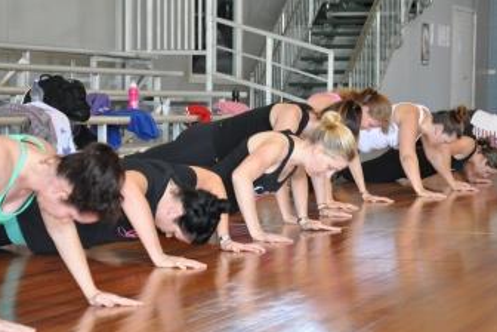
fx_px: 1712
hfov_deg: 16.5
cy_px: 162
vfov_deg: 11.1
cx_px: 293
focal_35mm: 124
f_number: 5.3
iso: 1600
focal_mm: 62
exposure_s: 1/80
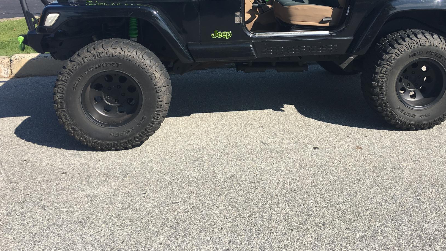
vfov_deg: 29.7
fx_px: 461
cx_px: 257
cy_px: 47
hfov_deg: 51.4
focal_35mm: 39
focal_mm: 4.15
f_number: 2.2
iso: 25
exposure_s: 1/974
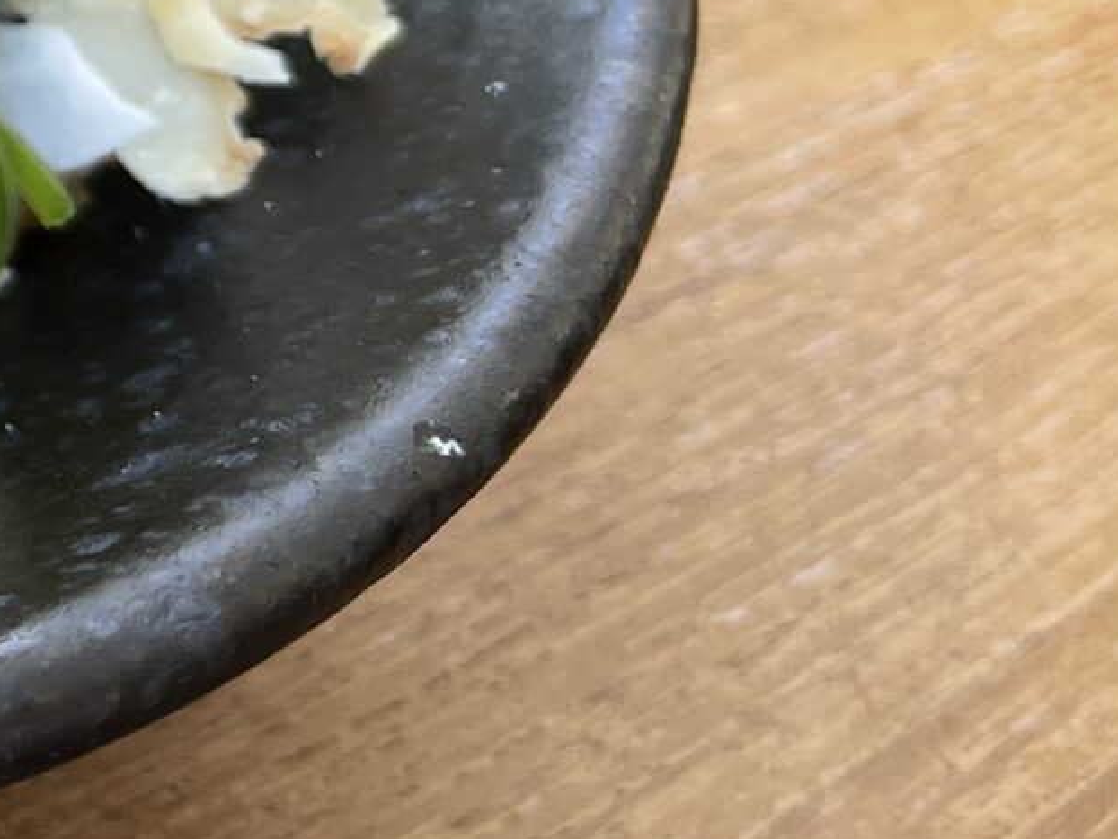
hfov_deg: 14.9
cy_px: -460
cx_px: -1131
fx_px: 3457
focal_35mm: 107
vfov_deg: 13.0
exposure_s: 1/121
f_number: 1.6
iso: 40
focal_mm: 5.1
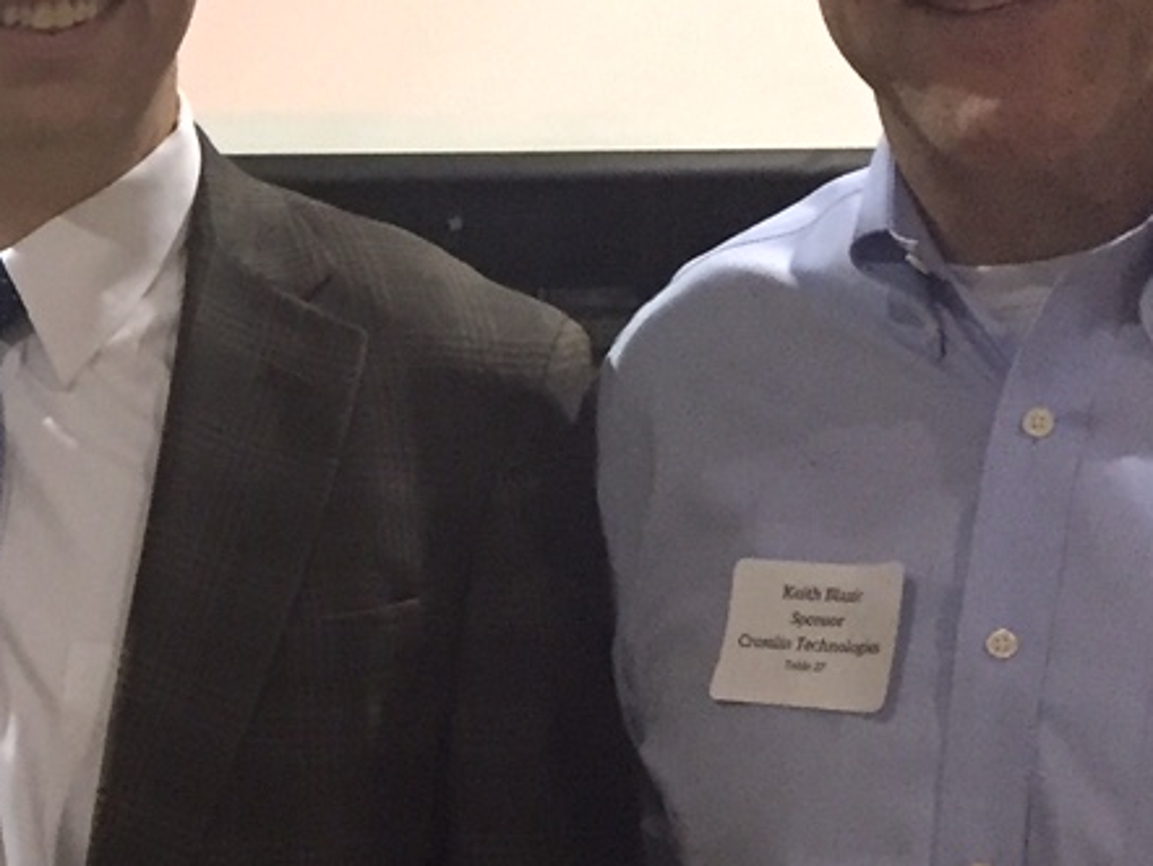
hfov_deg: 17.0
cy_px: 647
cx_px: -472
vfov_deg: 13.8
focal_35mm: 107
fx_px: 3566
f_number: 2.2
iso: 250
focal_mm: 4.15
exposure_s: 1/30
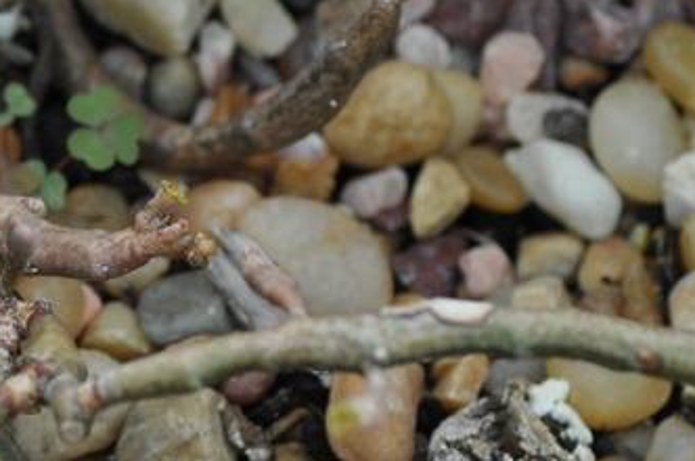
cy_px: 122
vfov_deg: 2.9
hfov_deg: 4.3
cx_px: -216
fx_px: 9143
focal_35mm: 475
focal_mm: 105
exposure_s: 1/180
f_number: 6.7
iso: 200
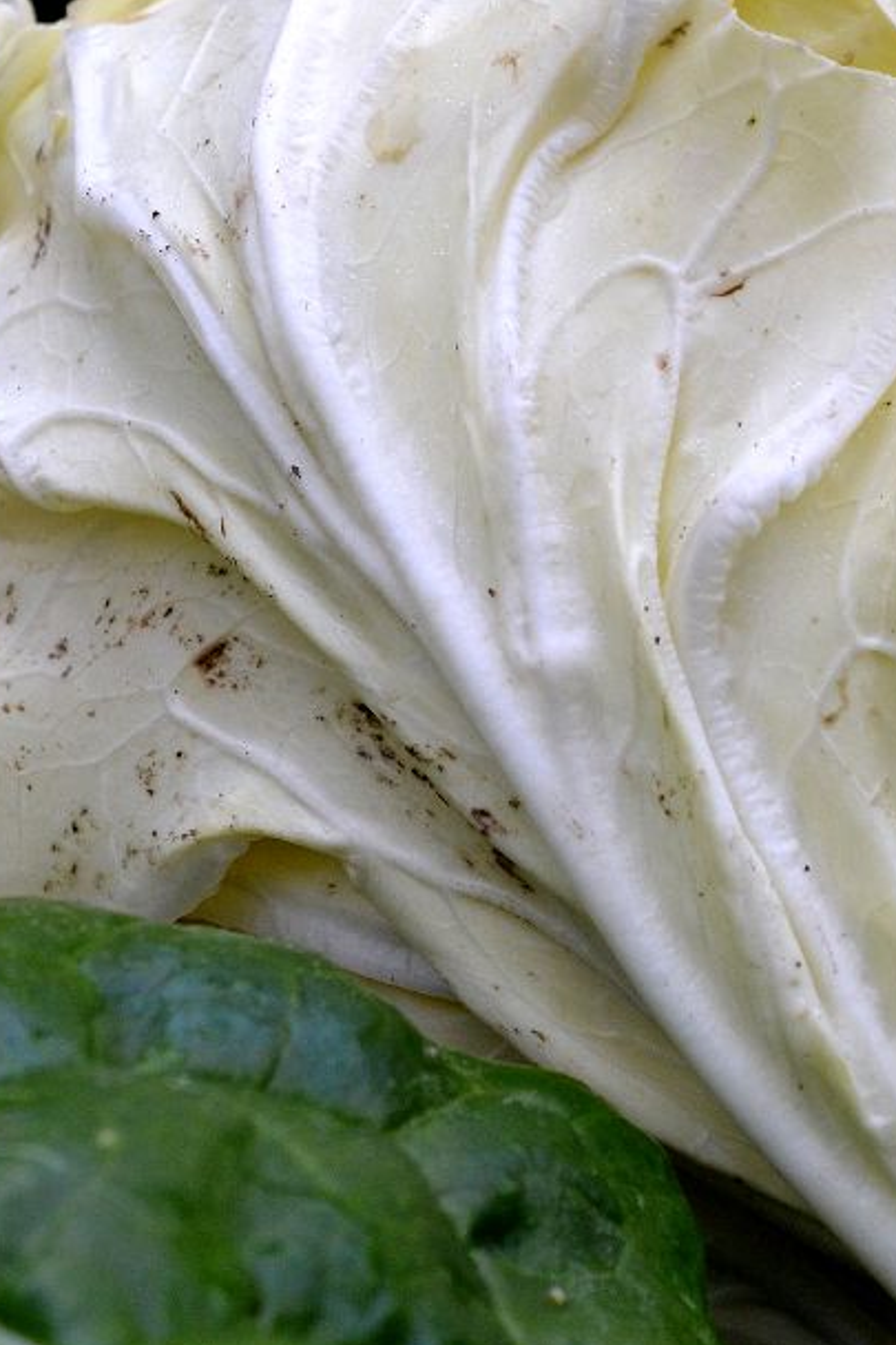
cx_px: 887
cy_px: 500
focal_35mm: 148
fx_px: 5528
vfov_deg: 13.9
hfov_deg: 9.2
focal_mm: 40
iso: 360
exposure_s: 1/125
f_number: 5.6
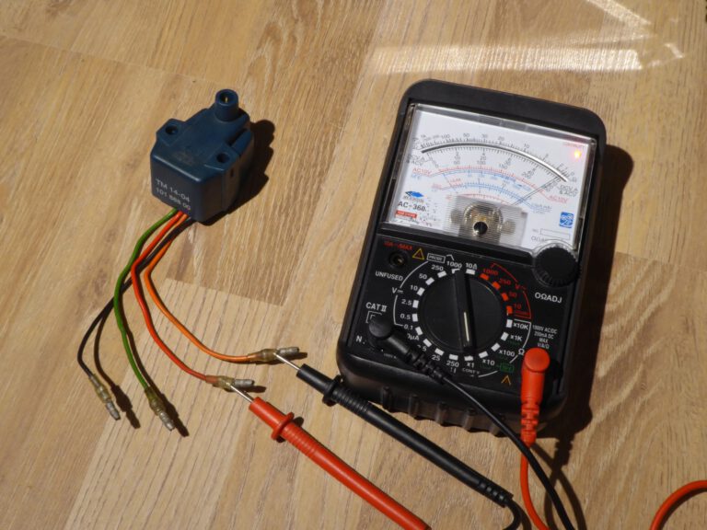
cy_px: 265
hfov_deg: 38.2
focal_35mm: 50
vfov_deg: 29.1
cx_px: 354
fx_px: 1021
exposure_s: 1/4
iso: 200
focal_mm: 9
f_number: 8
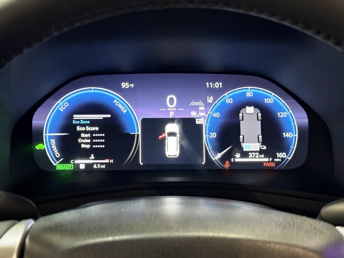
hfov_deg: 39.7
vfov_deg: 30.3
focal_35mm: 48
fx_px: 477
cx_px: 172
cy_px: 129
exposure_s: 1/30
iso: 500
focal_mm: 6.86
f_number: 1.78
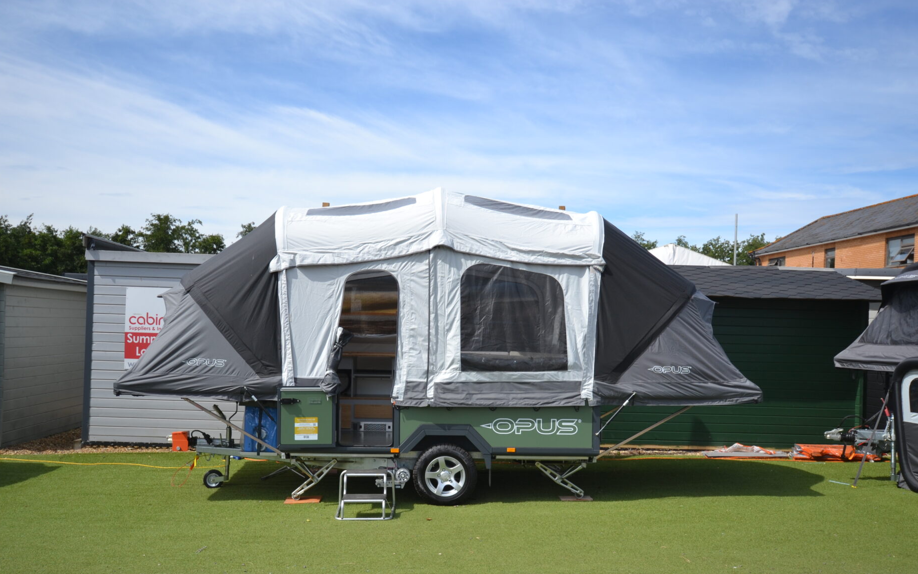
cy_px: 331
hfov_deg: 56.7
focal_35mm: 34
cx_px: 432
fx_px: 851
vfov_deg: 37.2
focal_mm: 20
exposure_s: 1/200
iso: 100
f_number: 7.1
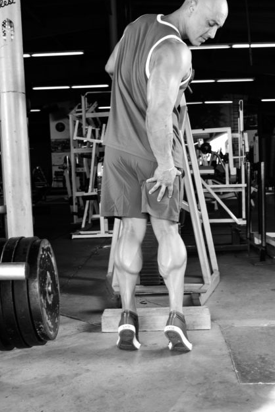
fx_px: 549
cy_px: 218
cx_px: 159
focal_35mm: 48
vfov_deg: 41.1
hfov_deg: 28.1
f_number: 5.6
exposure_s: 1/50
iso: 125
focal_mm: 40
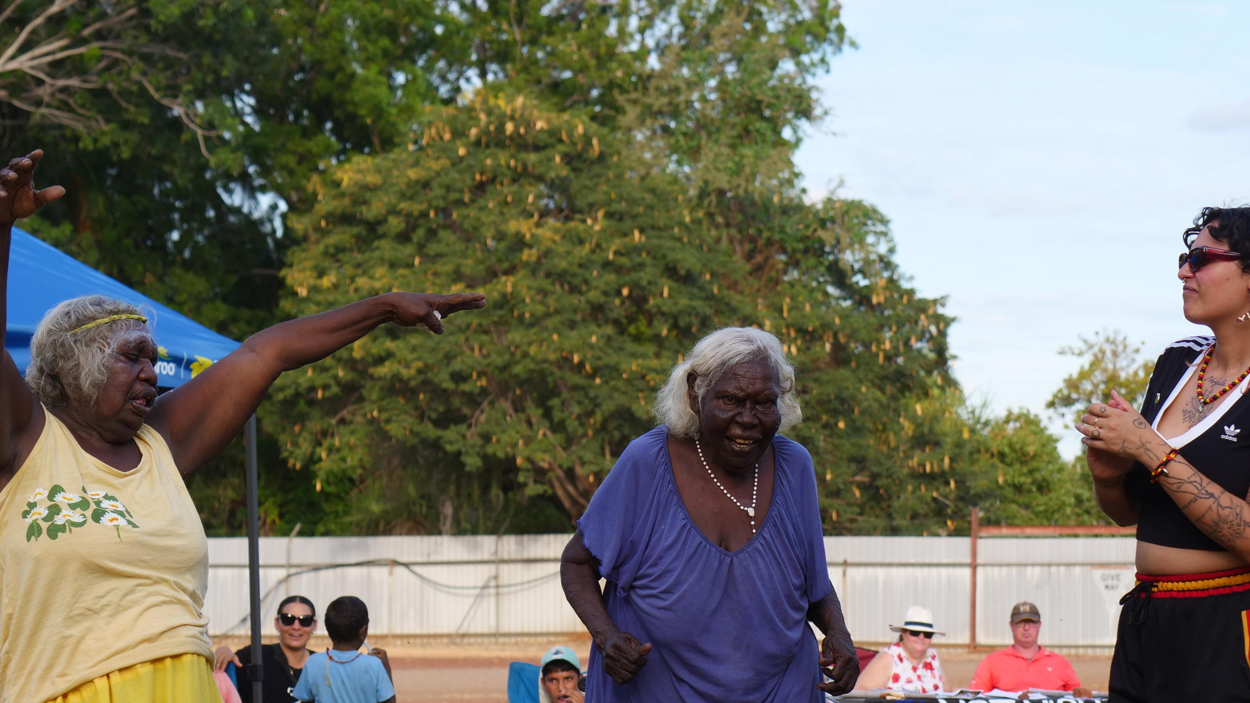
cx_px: 648
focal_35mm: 134
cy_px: 609
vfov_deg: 9.0
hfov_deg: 16.0
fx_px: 4441
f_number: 4
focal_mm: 45
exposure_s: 1/400
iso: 200
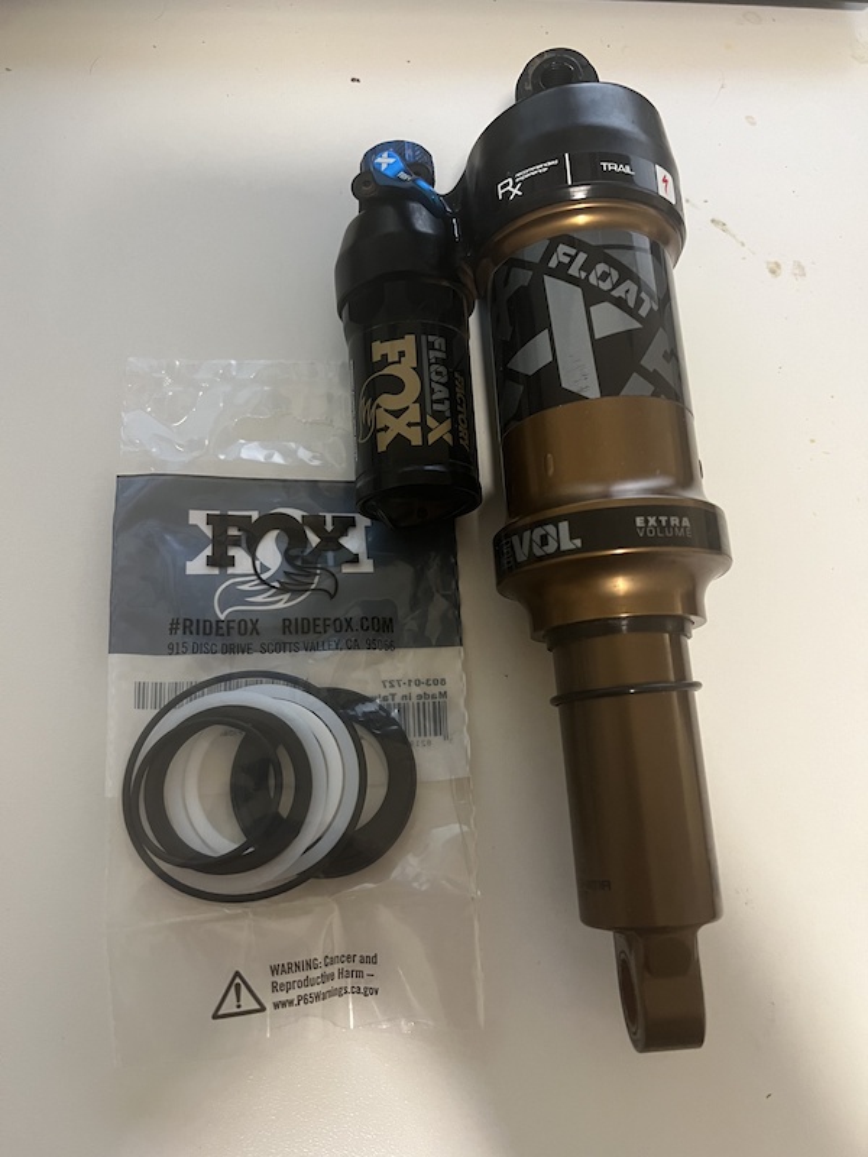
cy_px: 578
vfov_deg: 67.3
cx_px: 434
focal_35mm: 26
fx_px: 869
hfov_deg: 53.1
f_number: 1.5
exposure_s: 1/60
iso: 400
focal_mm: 5.7
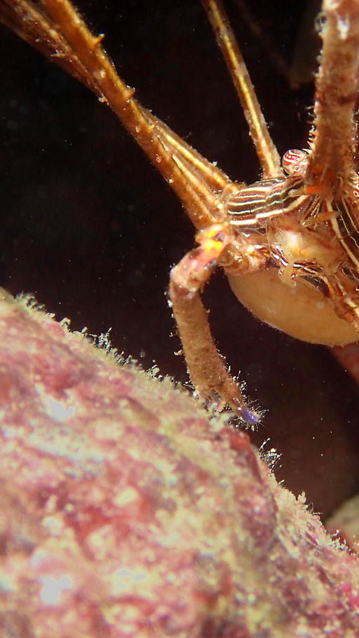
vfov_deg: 12.5
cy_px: 280
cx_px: 286
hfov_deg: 7.0
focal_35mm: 172
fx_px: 2911
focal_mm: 18
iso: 200
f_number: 18
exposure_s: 1/100
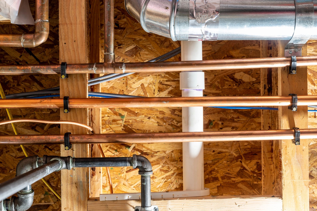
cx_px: 158
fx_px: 616
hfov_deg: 28.9
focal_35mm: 70
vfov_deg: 19.4
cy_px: 106
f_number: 8
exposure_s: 6
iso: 100
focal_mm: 70
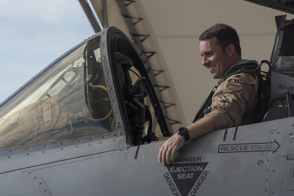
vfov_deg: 5.7
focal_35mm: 241
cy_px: 88
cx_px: 150
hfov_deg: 8.5
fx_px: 1968
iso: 200
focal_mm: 200
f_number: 10
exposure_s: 1/200
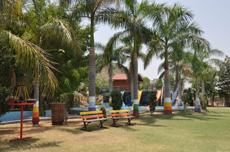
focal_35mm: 32
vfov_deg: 41.6
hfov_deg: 59.6
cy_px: 76
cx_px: 115
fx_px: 201
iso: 200
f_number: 9.5
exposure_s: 1/350
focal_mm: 21
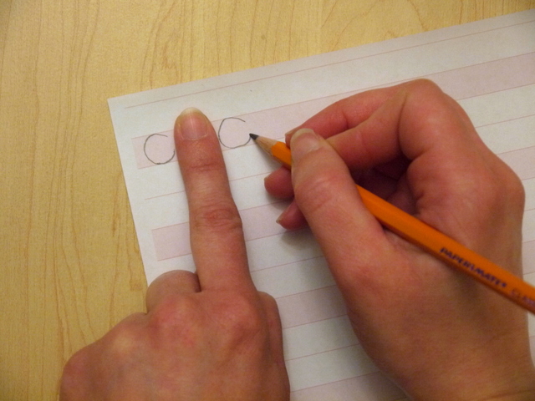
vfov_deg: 18.9
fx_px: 1206
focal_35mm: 78
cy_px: 200
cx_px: 268
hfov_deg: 25.0
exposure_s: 1/50
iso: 800
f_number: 5.5
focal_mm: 39
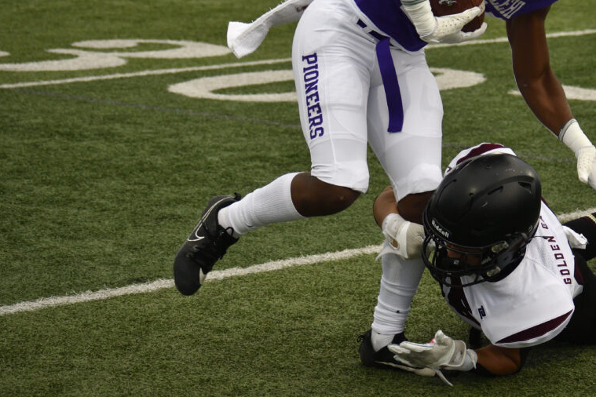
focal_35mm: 166
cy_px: 107
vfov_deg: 8.3
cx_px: 430
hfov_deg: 12.4
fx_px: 2748
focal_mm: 70
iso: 900
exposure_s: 1/1000
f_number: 4.5
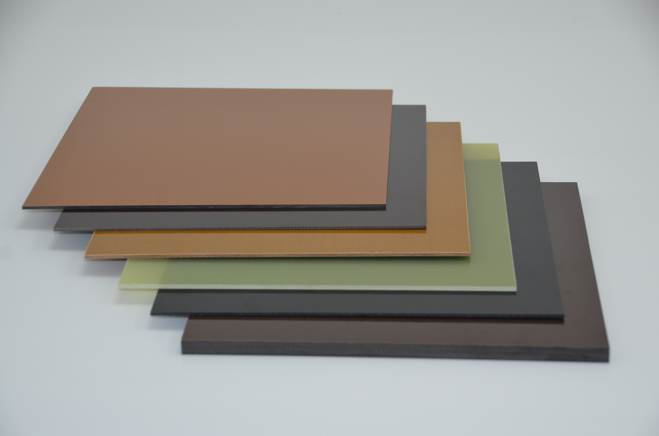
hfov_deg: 24.2
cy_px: 218
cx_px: 330
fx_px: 1534
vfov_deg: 16.2
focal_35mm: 84
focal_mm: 56
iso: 500
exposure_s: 1/200
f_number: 5
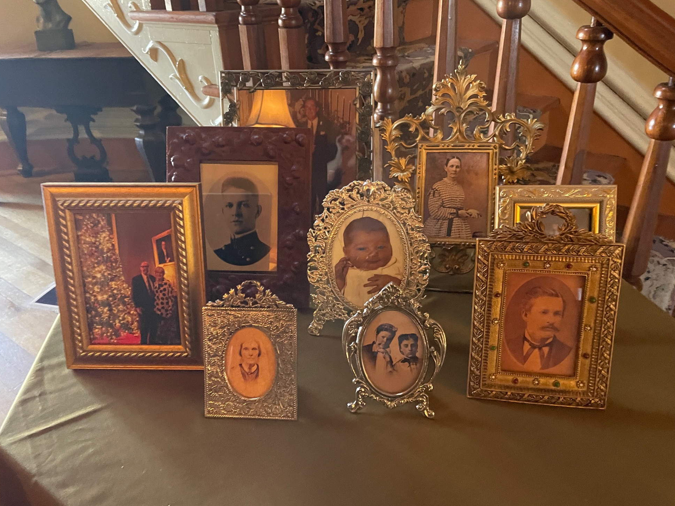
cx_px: 340
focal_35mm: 27
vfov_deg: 51.4
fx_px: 527
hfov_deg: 65.3
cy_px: 257
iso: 800
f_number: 1.6
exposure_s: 1/30
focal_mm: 4.2
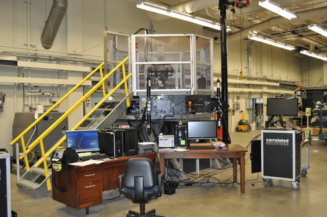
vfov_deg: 36.8
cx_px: 164
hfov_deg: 53.2
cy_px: 108
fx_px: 327
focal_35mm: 36
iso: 800
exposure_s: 1/100
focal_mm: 24
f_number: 4
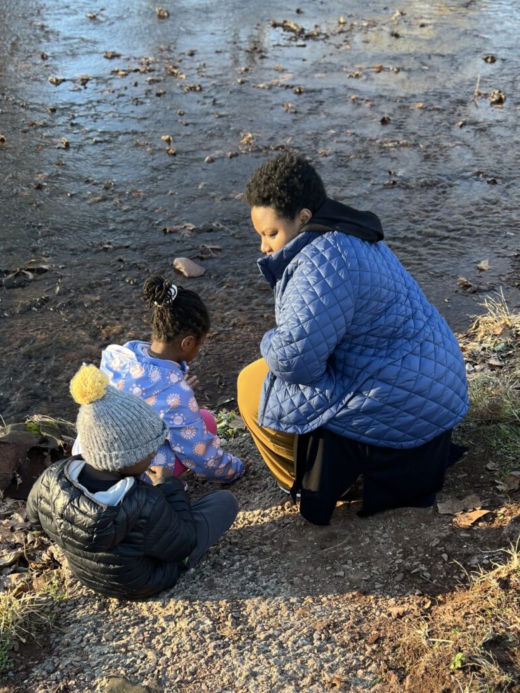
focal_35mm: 40
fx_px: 801
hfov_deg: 35.9
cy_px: 474
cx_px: 233
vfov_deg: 45.9
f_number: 1.5
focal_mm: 5.7
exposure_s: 1/144
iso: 40
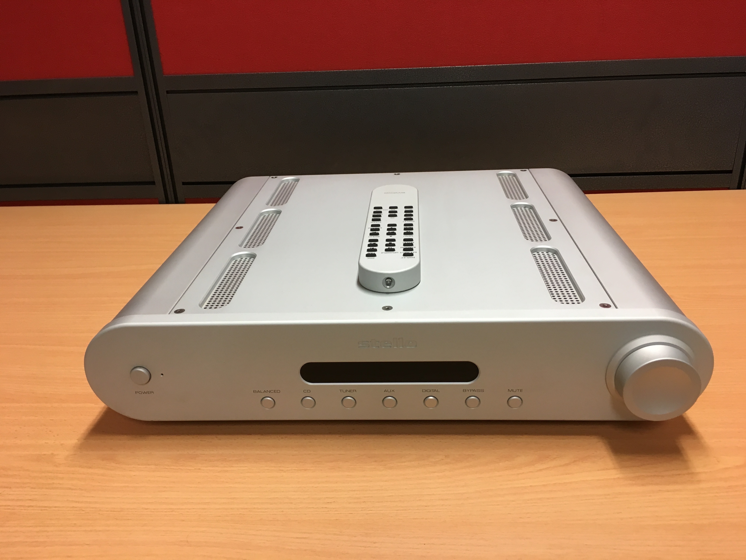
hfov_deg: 61.7
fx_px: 625
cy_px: 280
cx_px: 373
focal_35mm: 29
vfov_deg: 48.2
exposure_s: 1/33
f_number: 2.2
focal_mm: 4.15
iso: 100
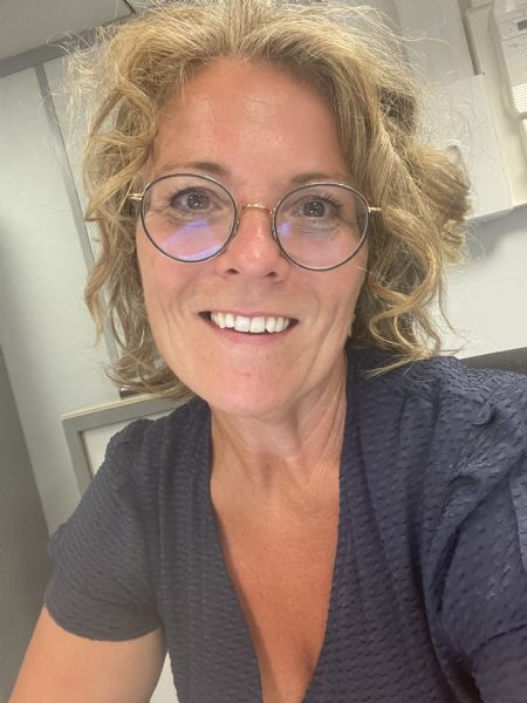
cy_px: 352
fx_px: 609
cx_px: 264
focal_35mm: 30
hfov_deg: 46.8
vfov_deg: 60.0
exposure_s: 1/50
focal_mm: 2.71
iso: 250
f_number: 2.2
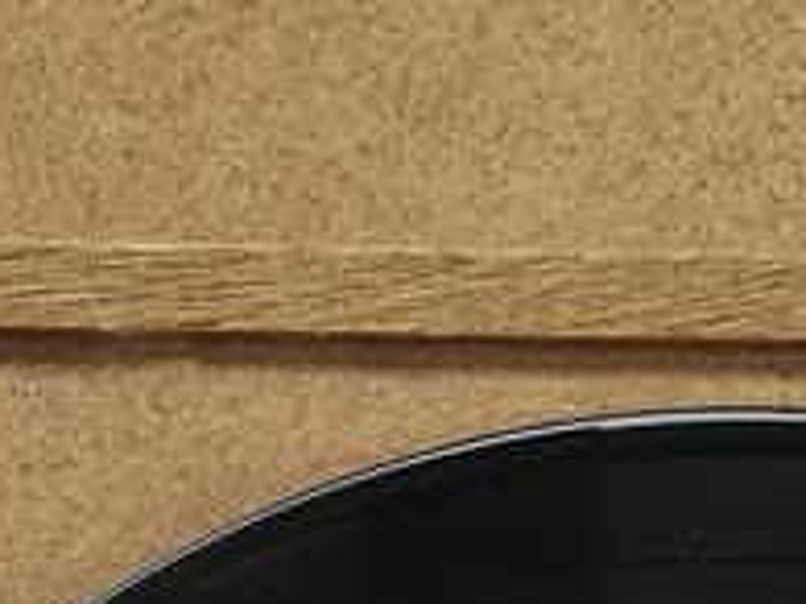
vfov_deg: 8.7
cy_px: 1556
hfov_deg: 11.9
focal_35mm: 151
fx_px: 3514
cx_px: -715
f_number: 1.8
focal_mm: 5.4
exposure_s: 1/120
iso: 100
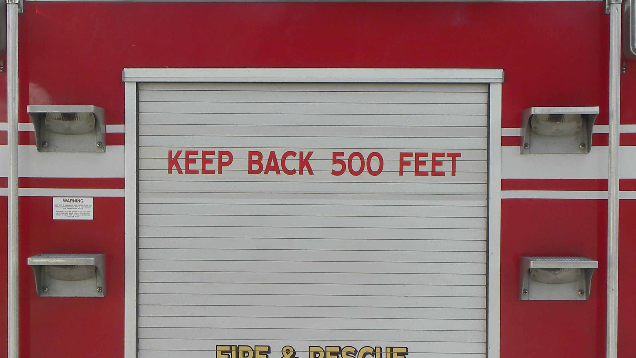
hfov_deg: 27.2
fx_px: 1315
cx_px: 292
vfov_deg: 15.5
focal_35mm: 78
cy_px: 233
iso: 64
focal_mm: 7.3
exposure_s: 1/170
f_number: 4.5
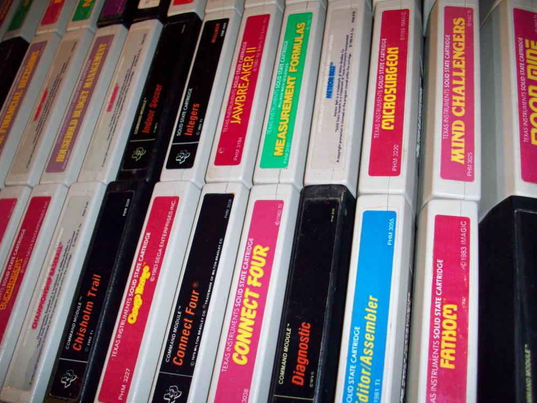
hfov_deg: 49.0
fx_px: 590
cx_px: 266
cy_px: 206
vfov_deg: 37.7
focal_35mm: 38
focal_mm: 6.2
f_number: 2.8
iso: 160
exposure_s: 1/45
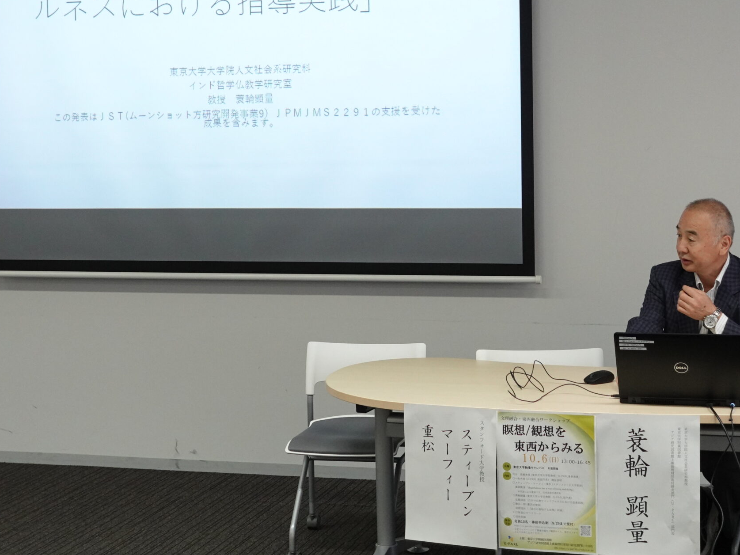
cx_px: 390
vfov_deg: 20.4
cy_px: 212
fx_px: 1539
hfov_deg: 27.0
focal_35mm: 72
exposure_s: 1/200
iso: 1250
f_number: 2.8
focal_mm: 17.9
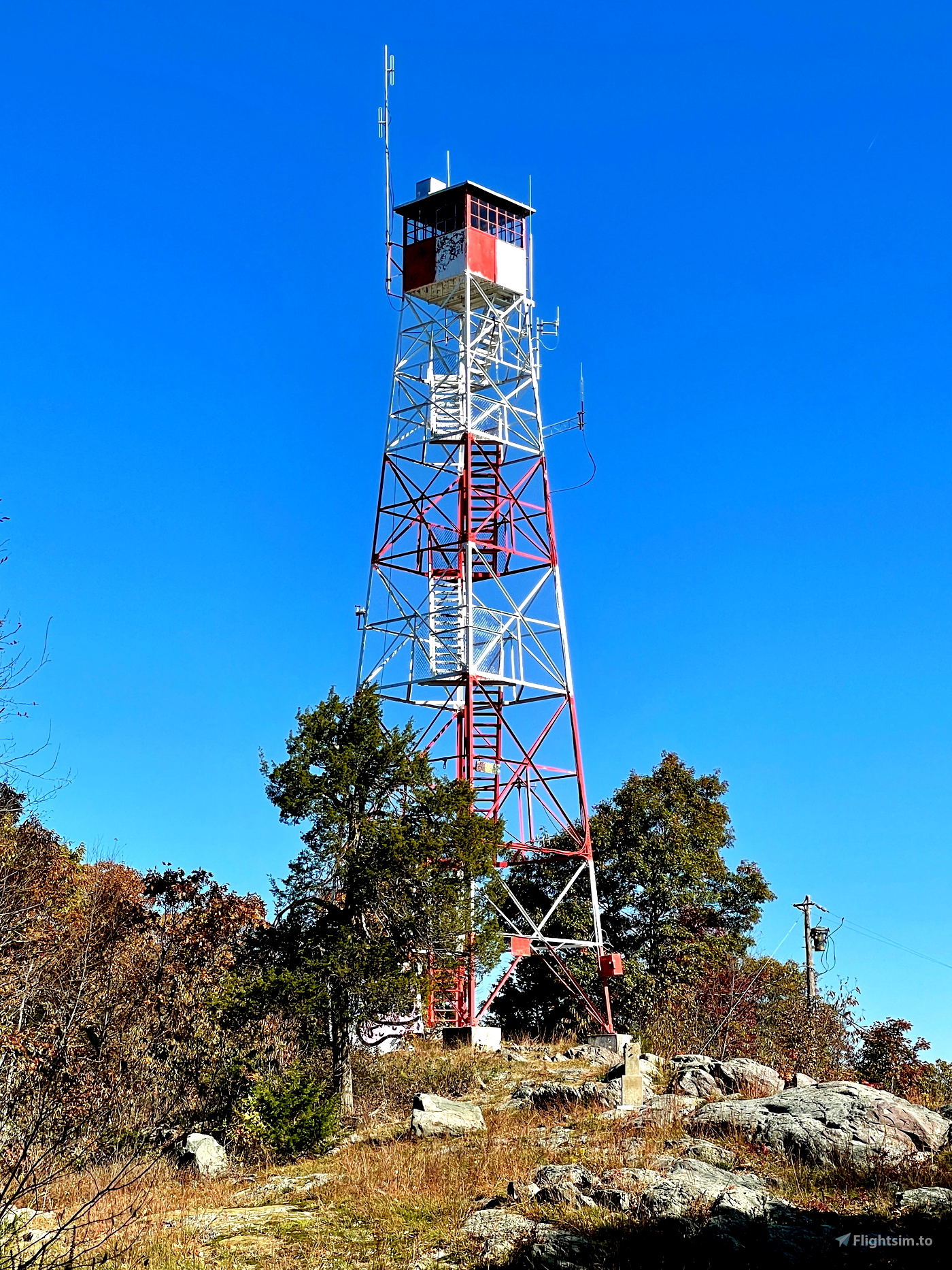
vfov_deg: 36.8
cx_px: 476
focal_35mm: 52
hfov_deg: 28.0
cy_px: 635
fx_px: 1906
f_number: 2
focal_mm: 6
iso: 25
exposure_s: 1/1453
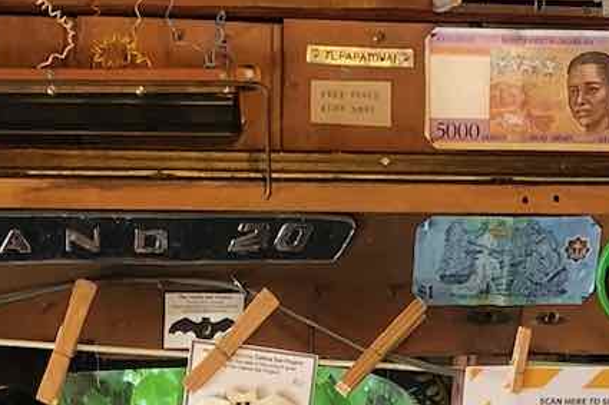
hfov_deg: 14.9
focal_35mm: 137
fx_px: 2317
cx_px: 456
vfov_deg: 9.1
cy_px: 930
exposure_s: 1/24
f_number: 1.8
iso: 40
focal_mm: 3.99
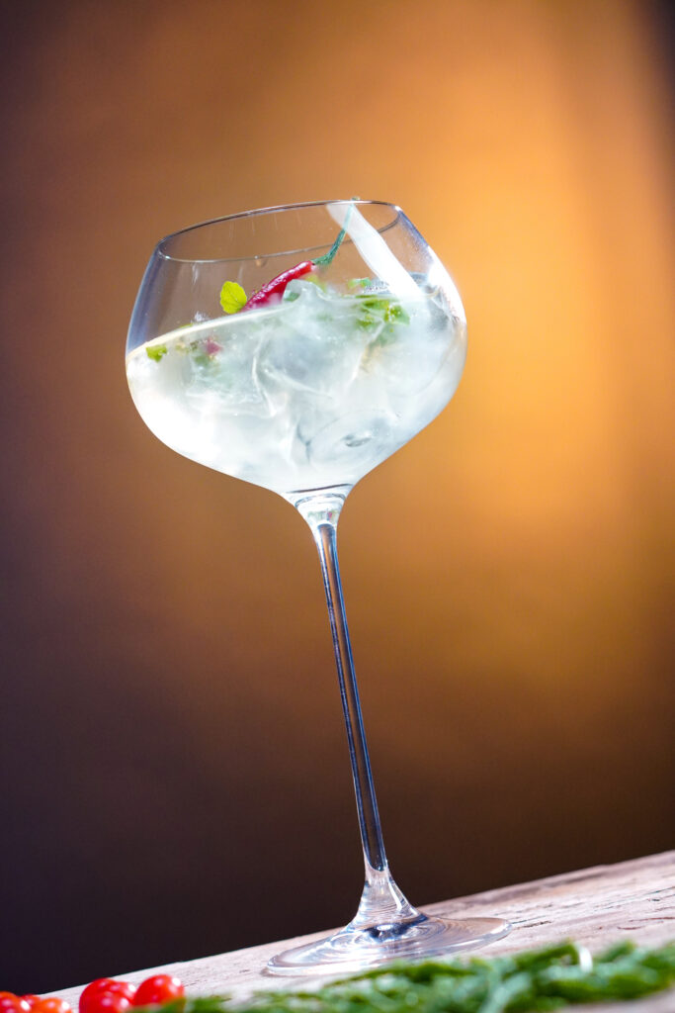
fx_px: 2108
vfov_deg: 27.0
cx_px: 338
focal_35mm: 75
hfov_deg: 18.2
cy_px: 506
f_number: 3.5
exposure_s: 1/160
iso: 1600
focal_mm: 50
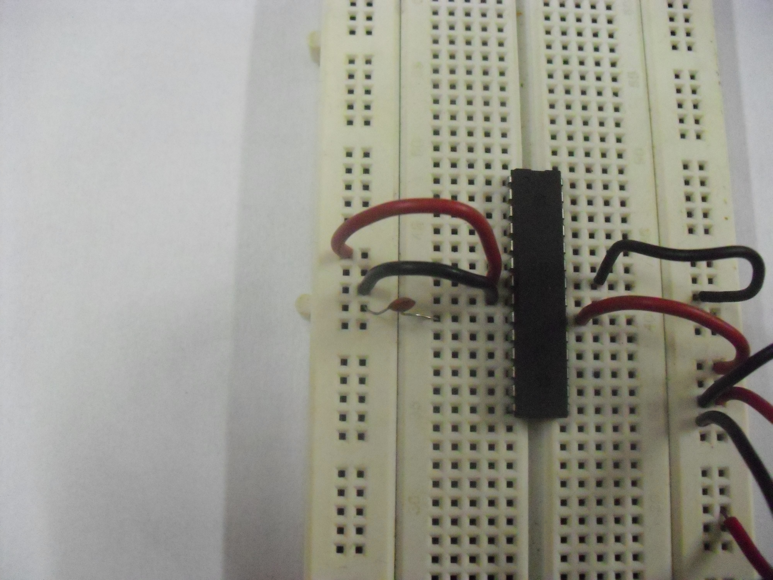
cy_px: 290
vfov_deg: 39.7
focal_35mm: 36
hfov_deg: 51.4
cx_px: 386
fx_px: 804
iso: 800
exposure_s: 1/40
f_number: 3.1
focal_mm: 6.3
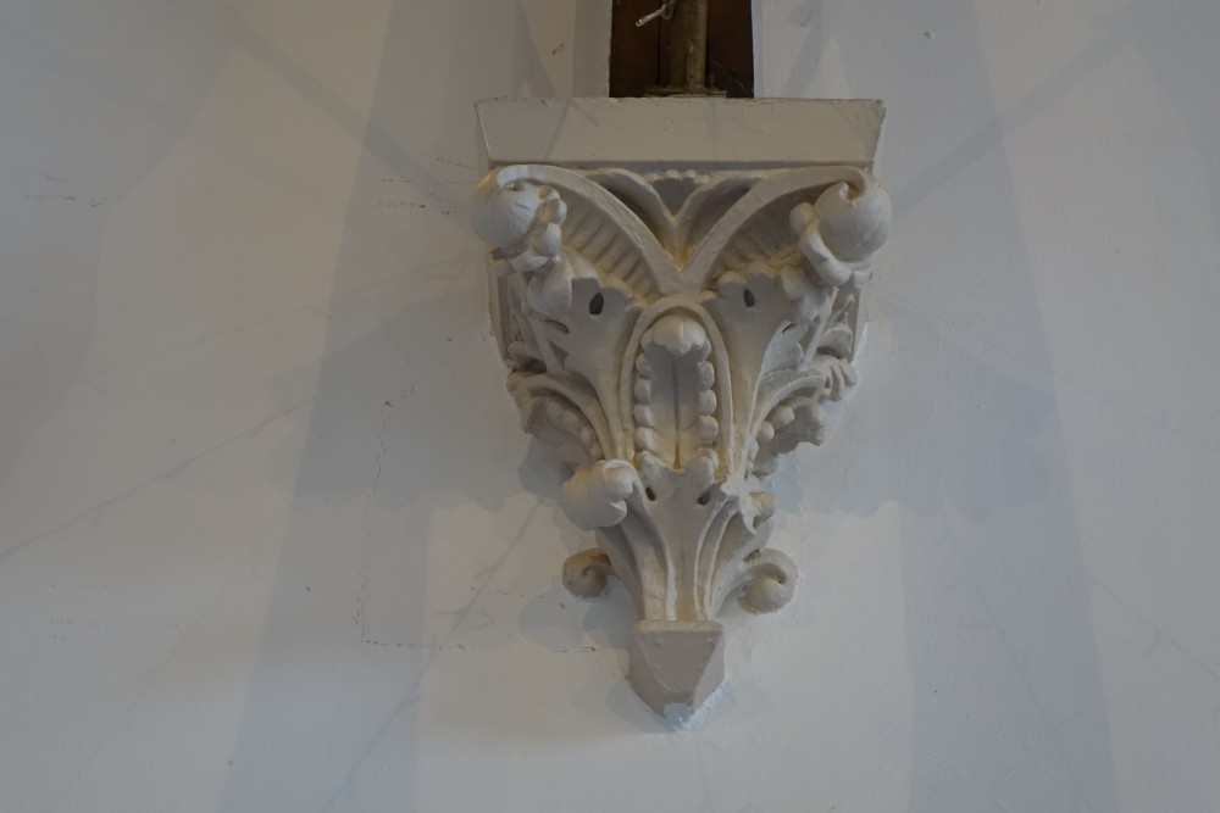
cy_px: 406
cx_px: 610
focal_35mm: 69
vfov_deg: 19.7
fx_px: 2339
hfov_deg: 29.2
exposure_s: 1/80
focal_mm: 25.23
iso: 500
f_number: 2.8
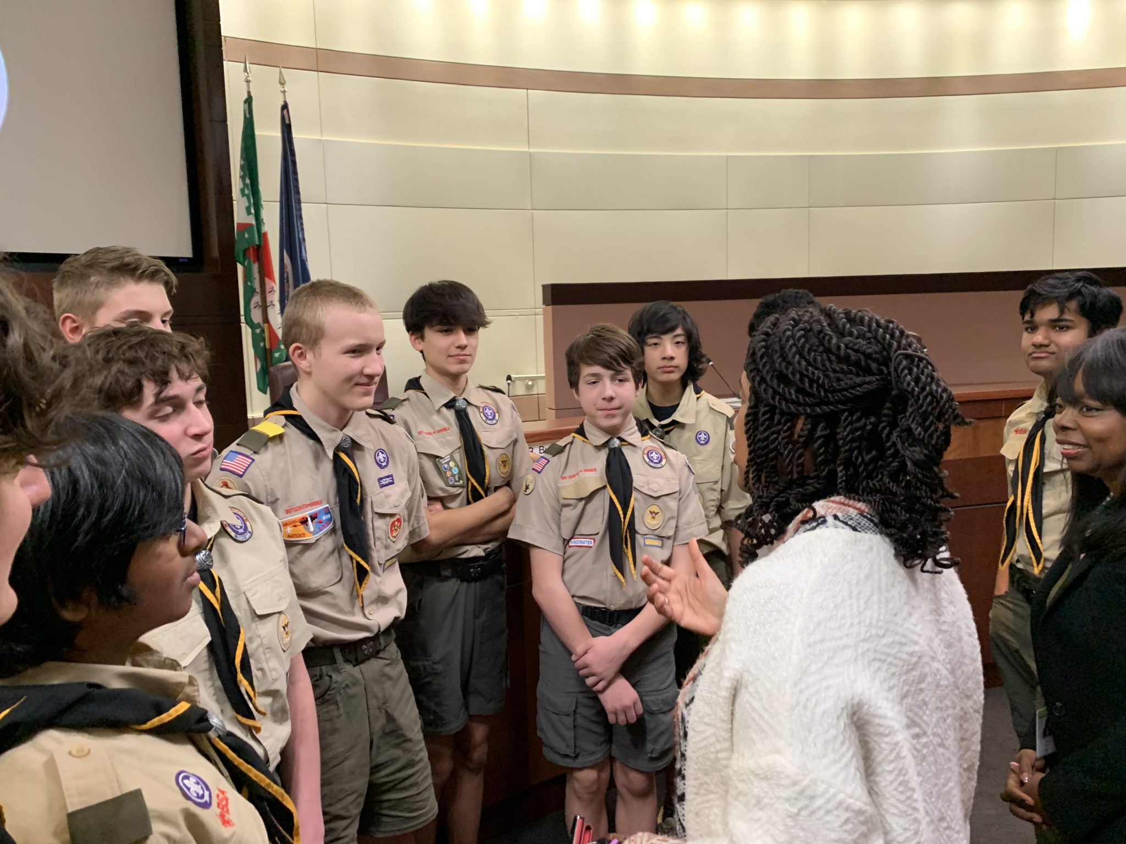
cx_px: 563
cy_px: 422
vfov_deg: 53.1
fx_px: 846
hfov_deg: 67.3
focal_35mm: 26
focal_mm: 4.25
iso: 400
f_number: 1.8
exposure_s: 1/60
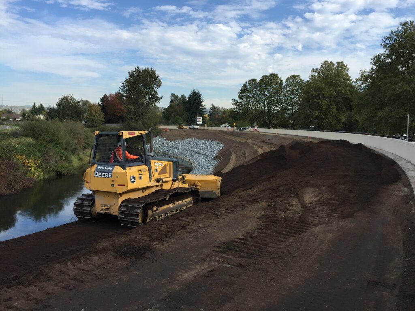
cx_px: 208
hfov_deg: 61.7
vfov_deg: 48.2
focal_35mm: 29
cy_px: 156
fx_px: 348
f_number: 2.2
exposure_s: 1/1412
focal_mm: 4.15
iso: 32
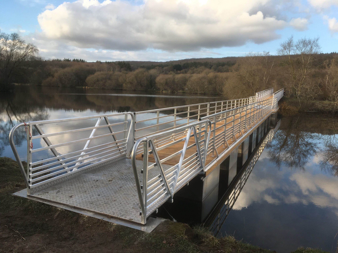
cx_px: 169
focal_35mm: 29
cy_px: 126
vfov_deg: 48.2
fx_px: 283
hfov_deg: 61.7
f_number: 2.2
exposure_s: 1/484
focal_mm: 4.15
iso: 25
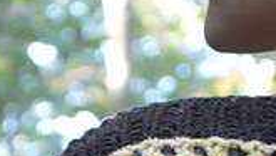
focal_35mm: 247
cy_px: 269
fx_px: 1809
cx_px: 132
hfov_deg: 8.7
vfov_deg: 4.9
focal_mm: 52
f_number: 5.6
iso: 1400
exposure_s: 1/15
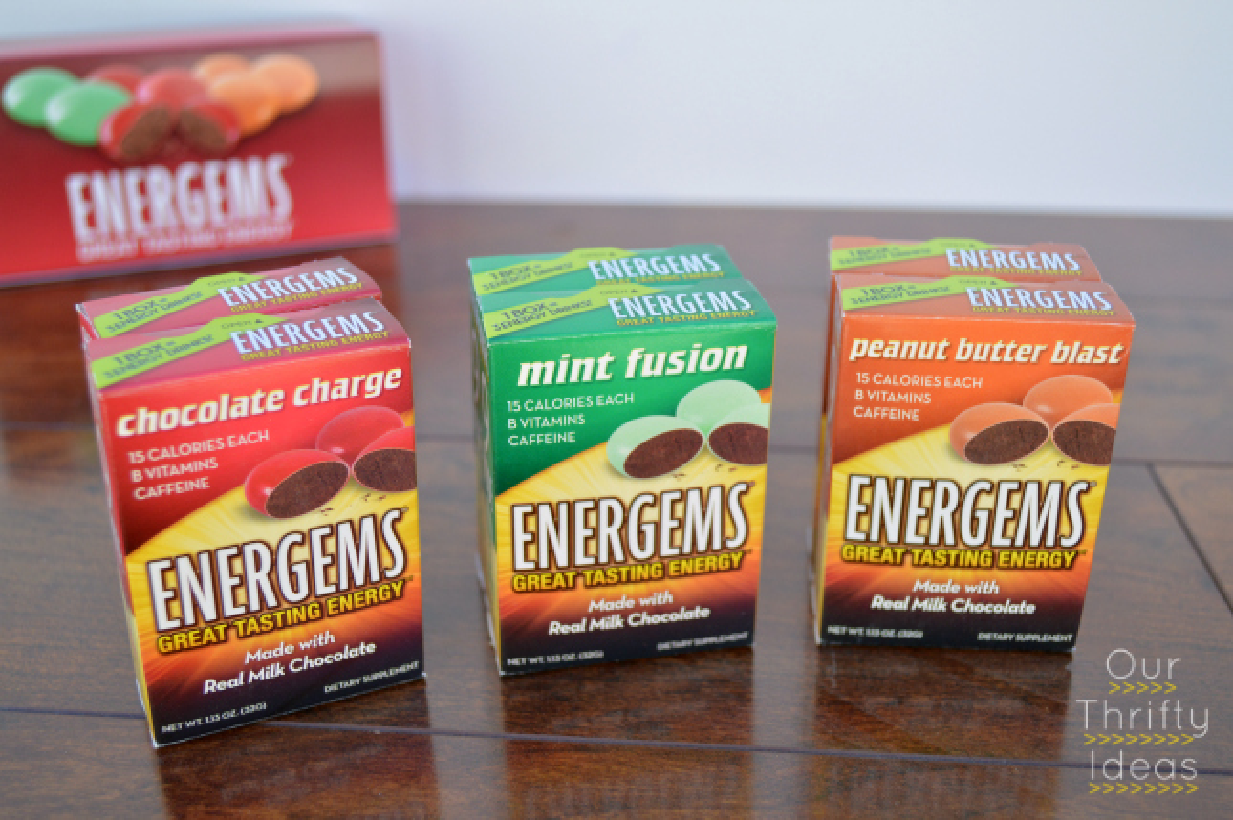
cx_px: 616
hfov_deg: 46.4
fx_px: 1437
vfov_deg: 31.8
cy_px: 410
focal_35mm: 42
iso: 400
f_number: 4.5
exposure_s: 1/400
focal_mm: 28
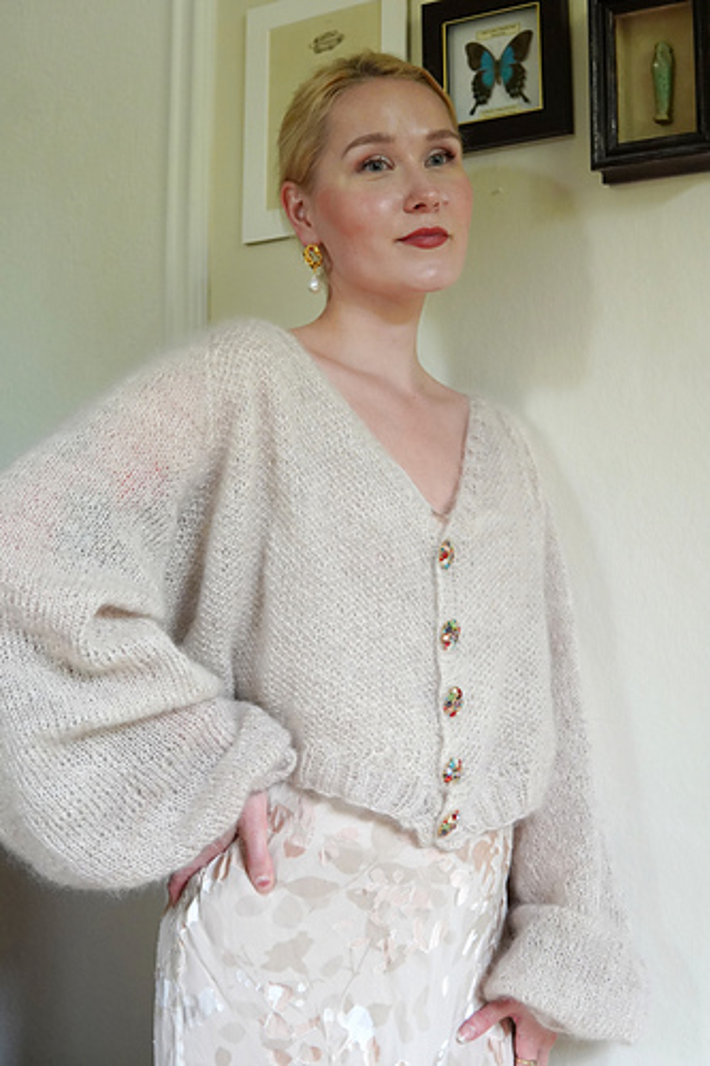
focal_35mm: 45
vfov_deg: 43.6
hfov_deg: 29.8
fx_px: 1332
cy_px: 533
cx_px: 355
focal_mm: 30
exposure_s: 1/160
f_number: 4
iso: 1600
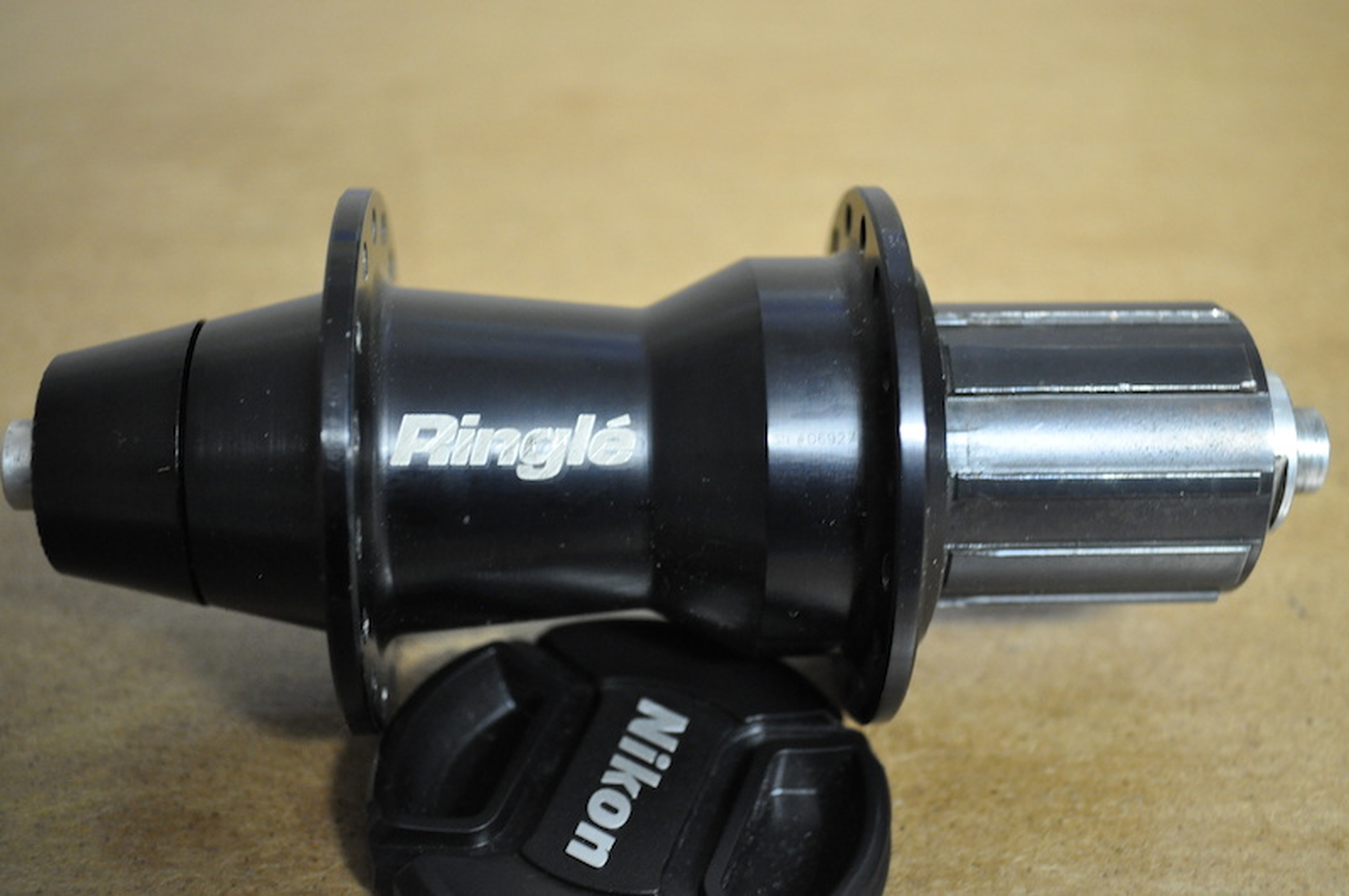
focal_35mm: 51
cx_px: 674
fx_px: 1908
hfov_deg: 38.9
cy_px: 448
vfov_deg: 26.4
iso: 1600
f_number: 5
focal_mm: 34
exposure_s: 1/10
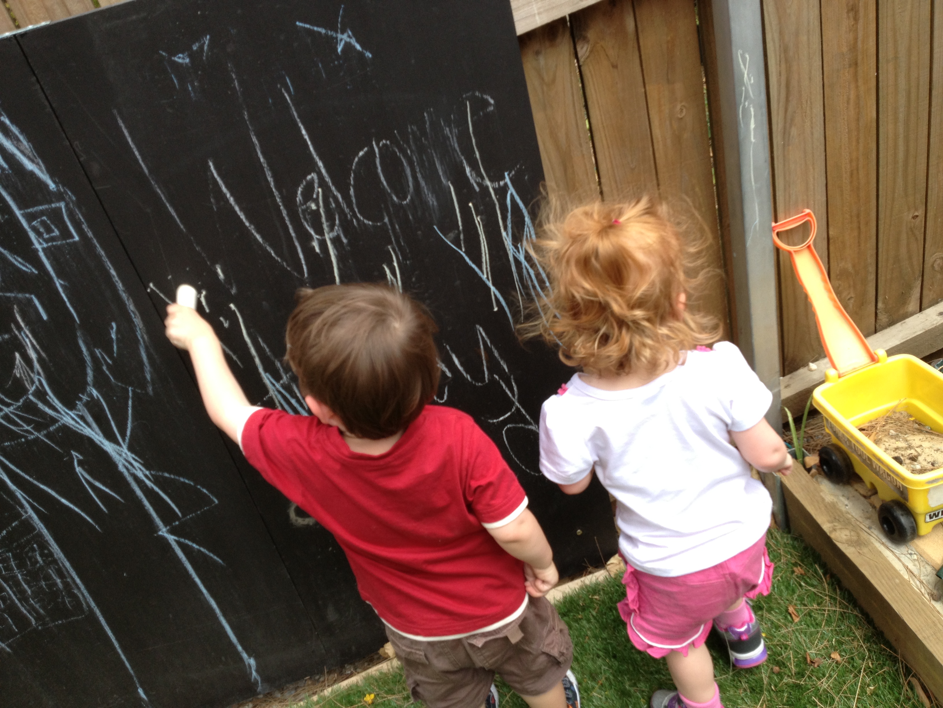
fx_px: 953
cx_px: 472
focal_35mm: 35
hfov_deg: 52.6
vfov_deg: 40.7
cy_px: 354
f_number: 2.4
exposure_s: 1/272
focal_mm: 4.28
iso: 50
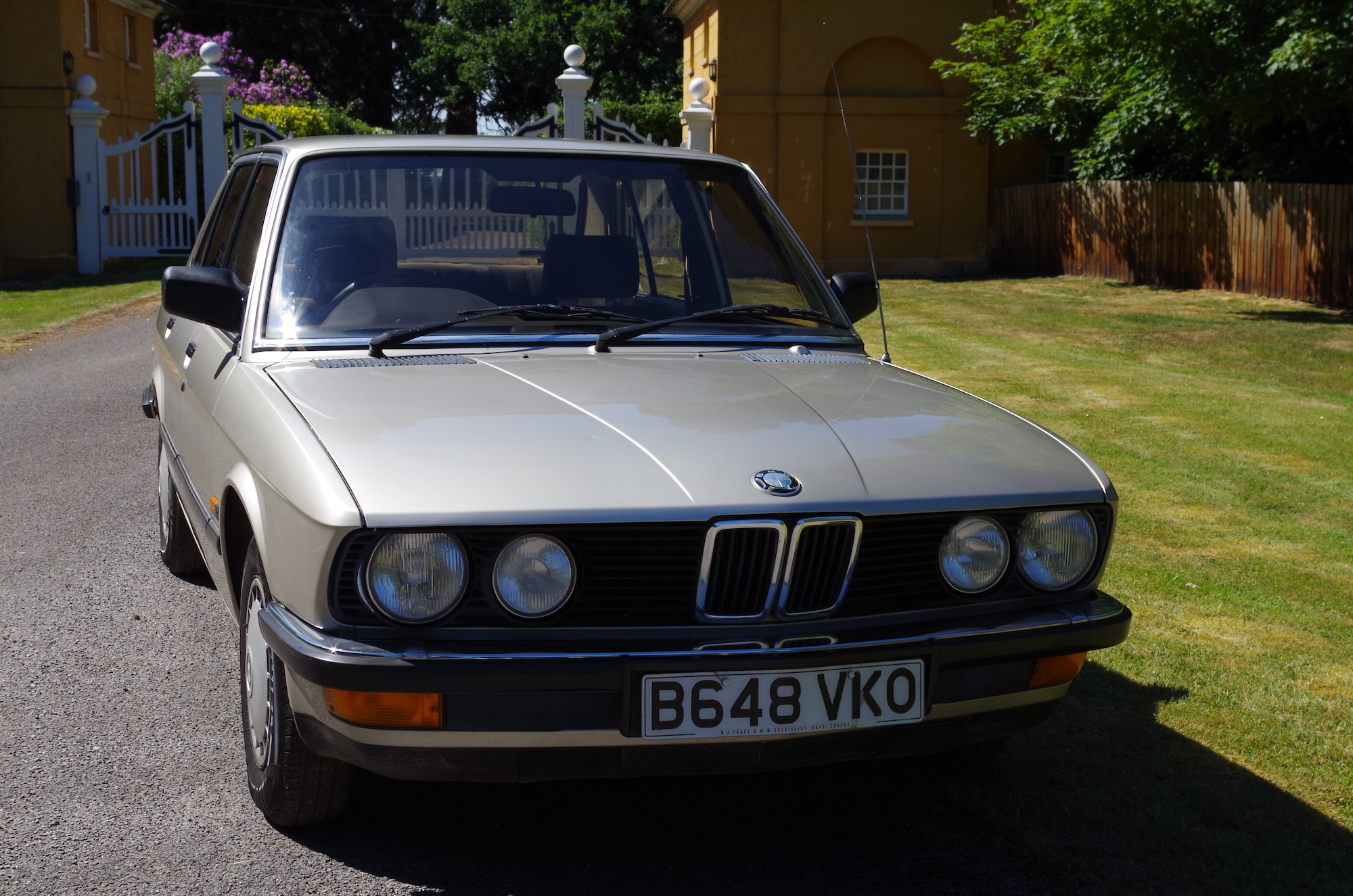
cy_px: 448
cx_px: 676
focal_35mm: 52
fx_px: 1950
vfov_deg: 25.9
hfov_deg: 38.3
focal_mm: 35
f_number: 11
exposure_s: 1/125
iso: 100
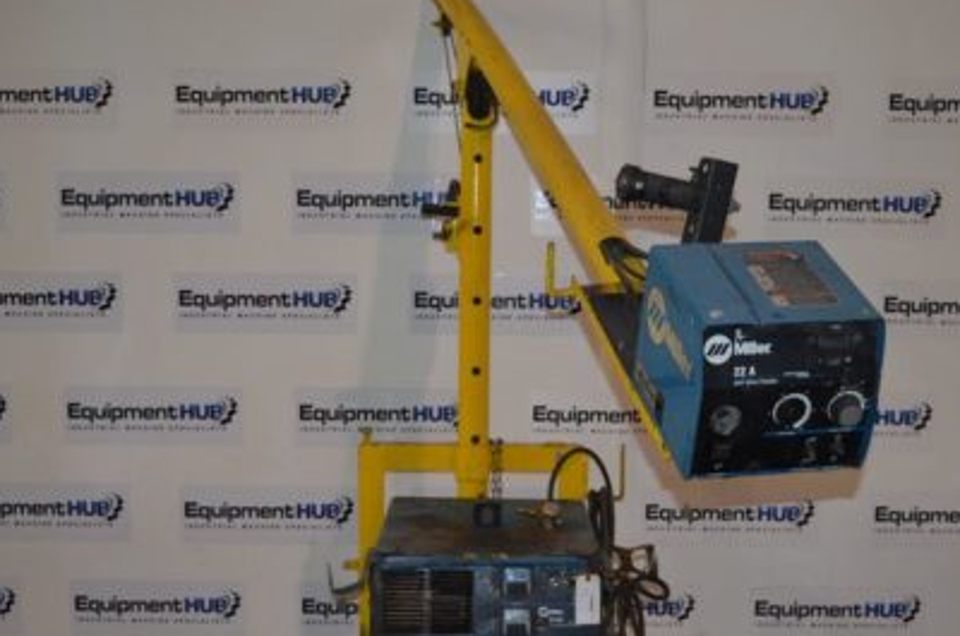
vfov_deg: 24.9
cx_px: 521
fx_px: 1437
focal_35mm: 54
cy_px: 410
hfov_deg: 36.9
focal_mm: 24
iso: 450
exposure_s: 1/60
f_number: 4
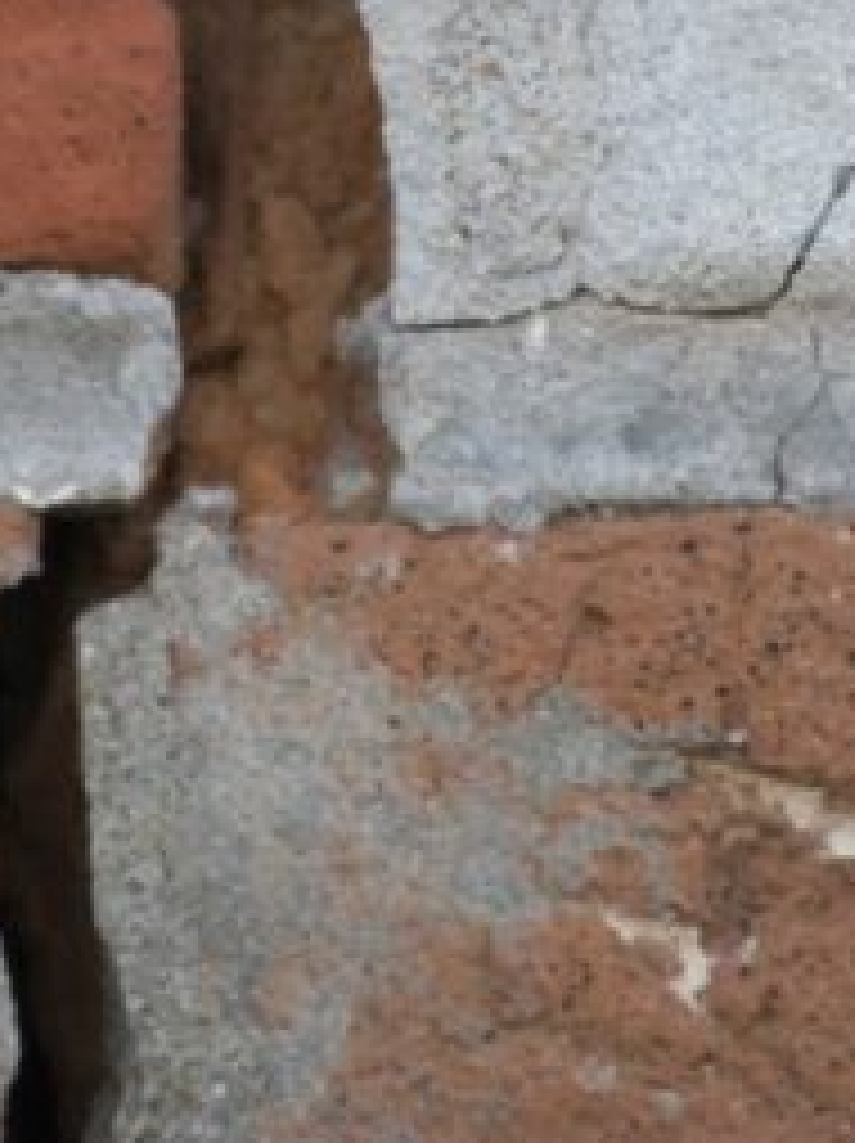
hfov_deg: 1.1
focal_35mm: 1310
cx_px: 418
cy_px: 202
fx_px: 43215
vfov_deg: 1.5
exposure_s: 1/200
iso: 800
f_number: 5.6
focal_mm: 300
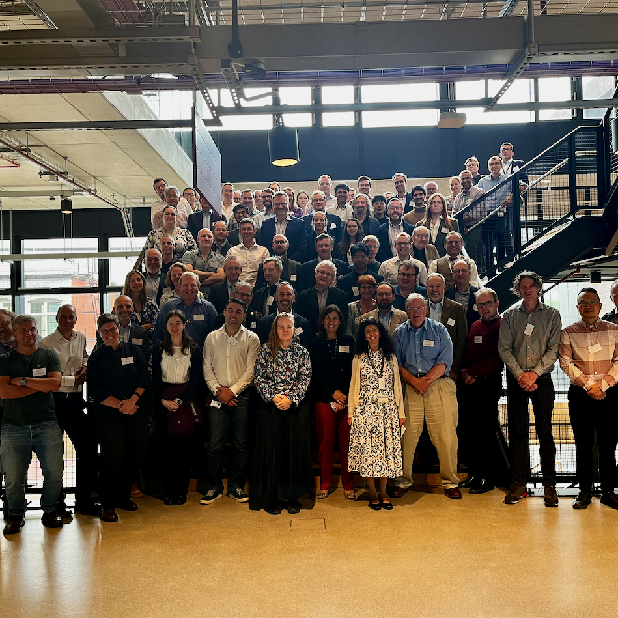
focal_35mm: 31
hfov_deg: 52.5
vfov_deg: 52.5
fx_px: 626
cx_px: 313
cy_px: 307
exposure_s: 1/50
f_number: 1.6
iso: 80
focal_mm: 5.1
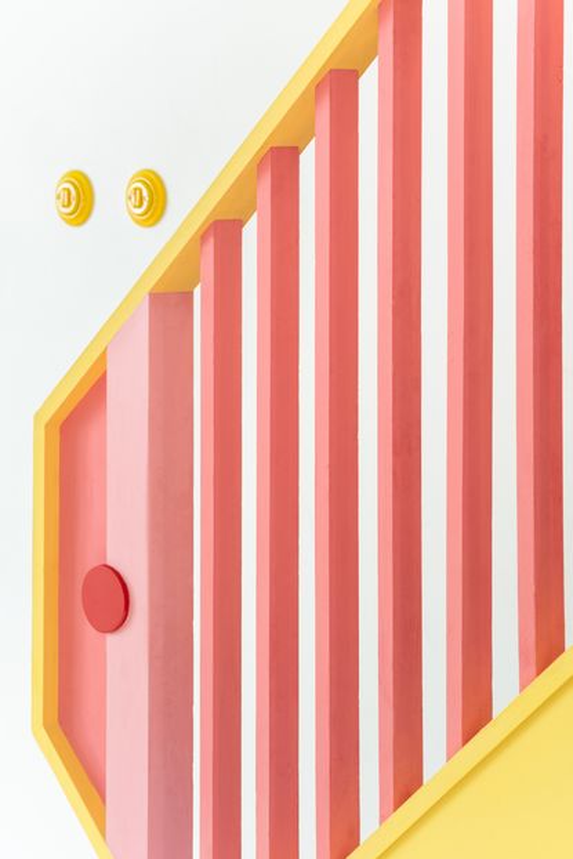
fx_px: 2028
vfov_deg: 23.9
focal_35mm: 85
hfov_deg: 16.1
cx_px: 286
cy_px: 430
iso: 400
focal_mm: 85
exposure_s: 1/4
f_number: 11
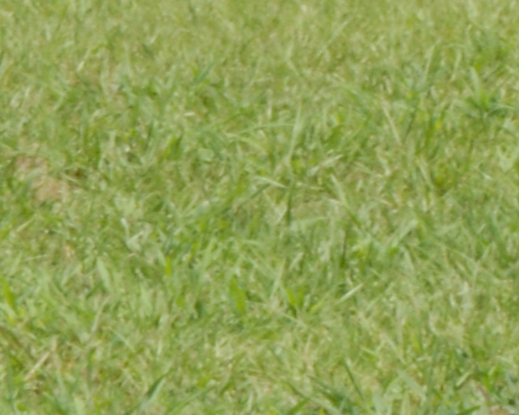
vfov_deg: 2.1
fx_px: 11275
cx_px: 938
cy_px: 1321
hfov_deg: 2.6
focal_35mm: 734
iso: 320
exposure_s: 1/80
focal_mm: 78
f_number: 22
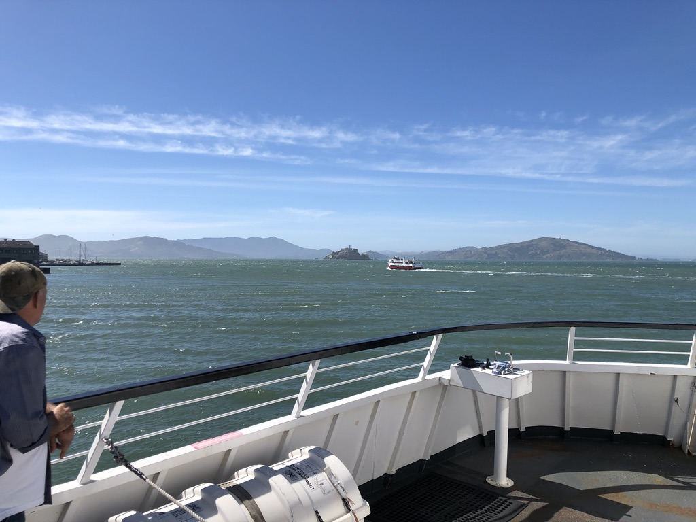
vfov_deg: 49.7
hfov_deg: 63.4
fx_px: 563
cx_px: 348
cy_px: 261
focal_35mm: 28
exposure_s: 1/3003
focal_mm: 4
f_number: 1.8
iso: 20
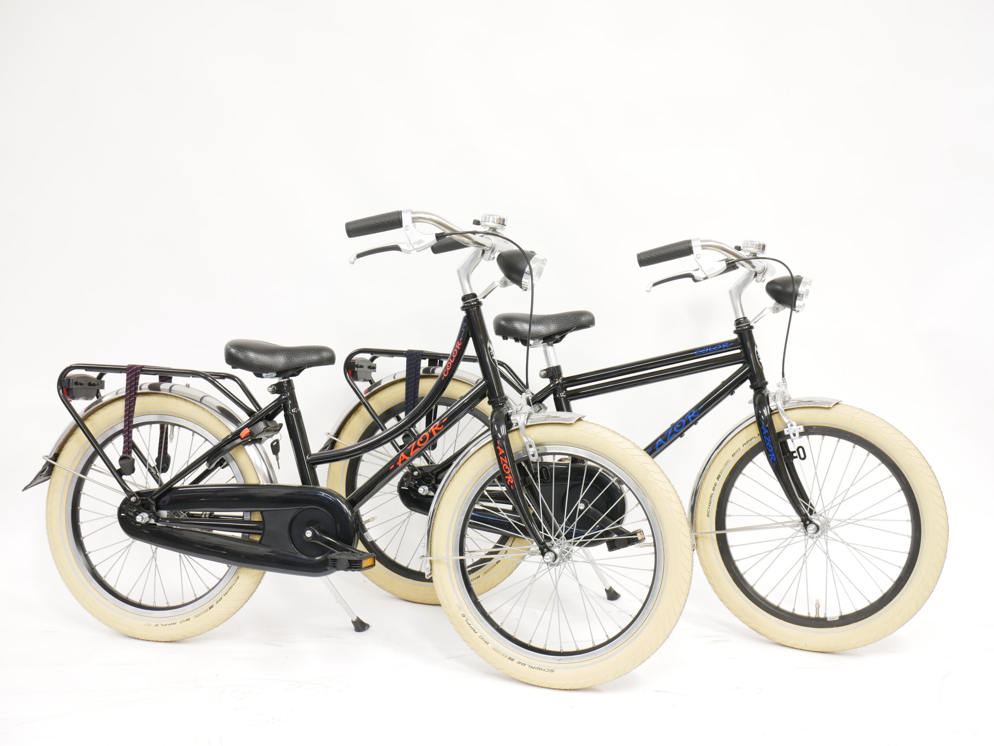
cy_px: 373
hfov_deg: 42.9
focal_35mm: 44
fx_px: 1264
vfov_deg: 32.9
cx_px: 497
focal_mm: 22
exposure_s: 1/1.3
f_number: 8
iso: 200
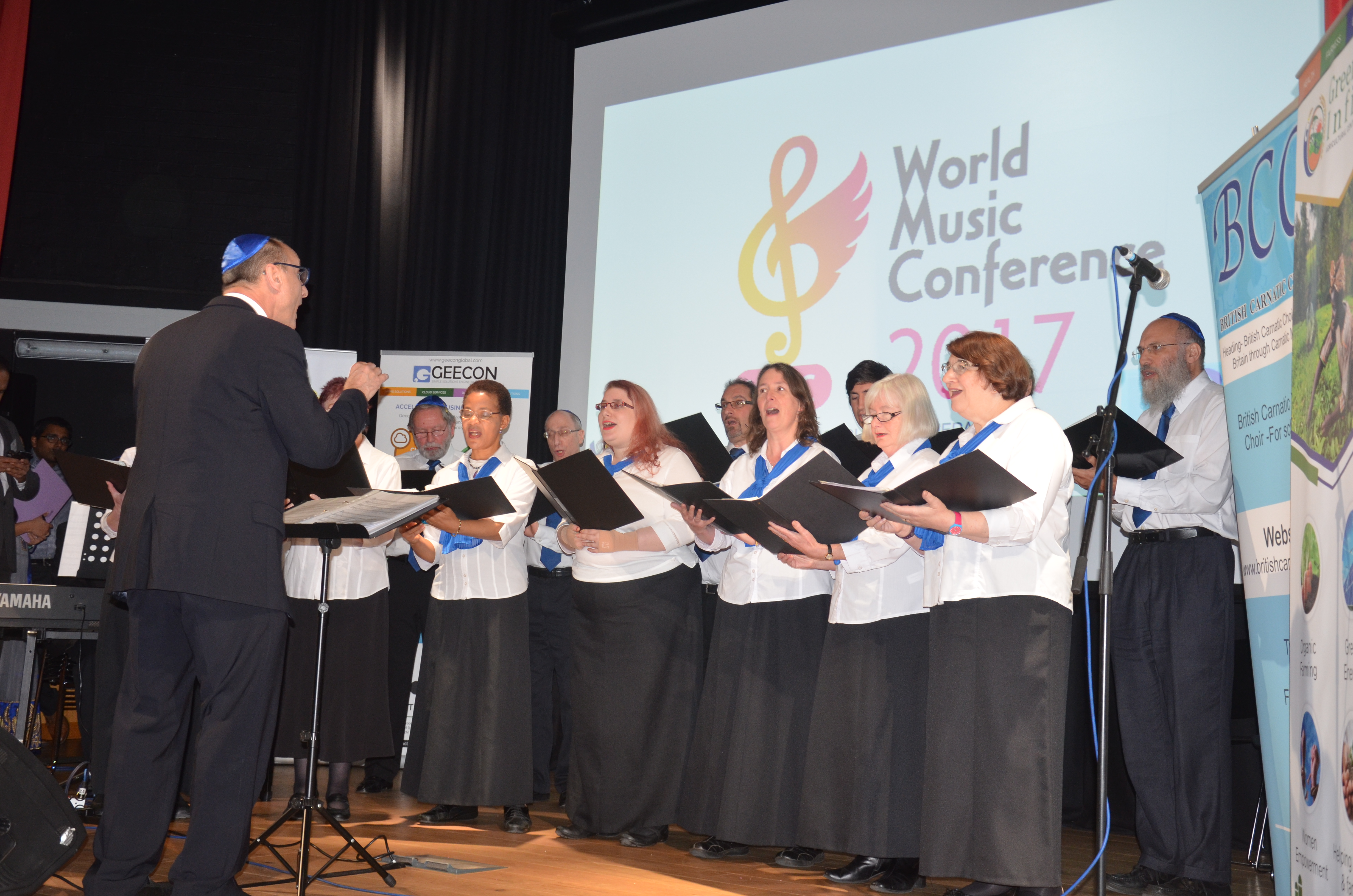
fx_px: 1688
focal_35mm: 45
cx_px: 676
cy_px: 448
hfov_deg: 43.7
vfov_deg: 29.7
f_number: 4.5
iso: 640
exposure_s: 1/60
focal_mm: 30
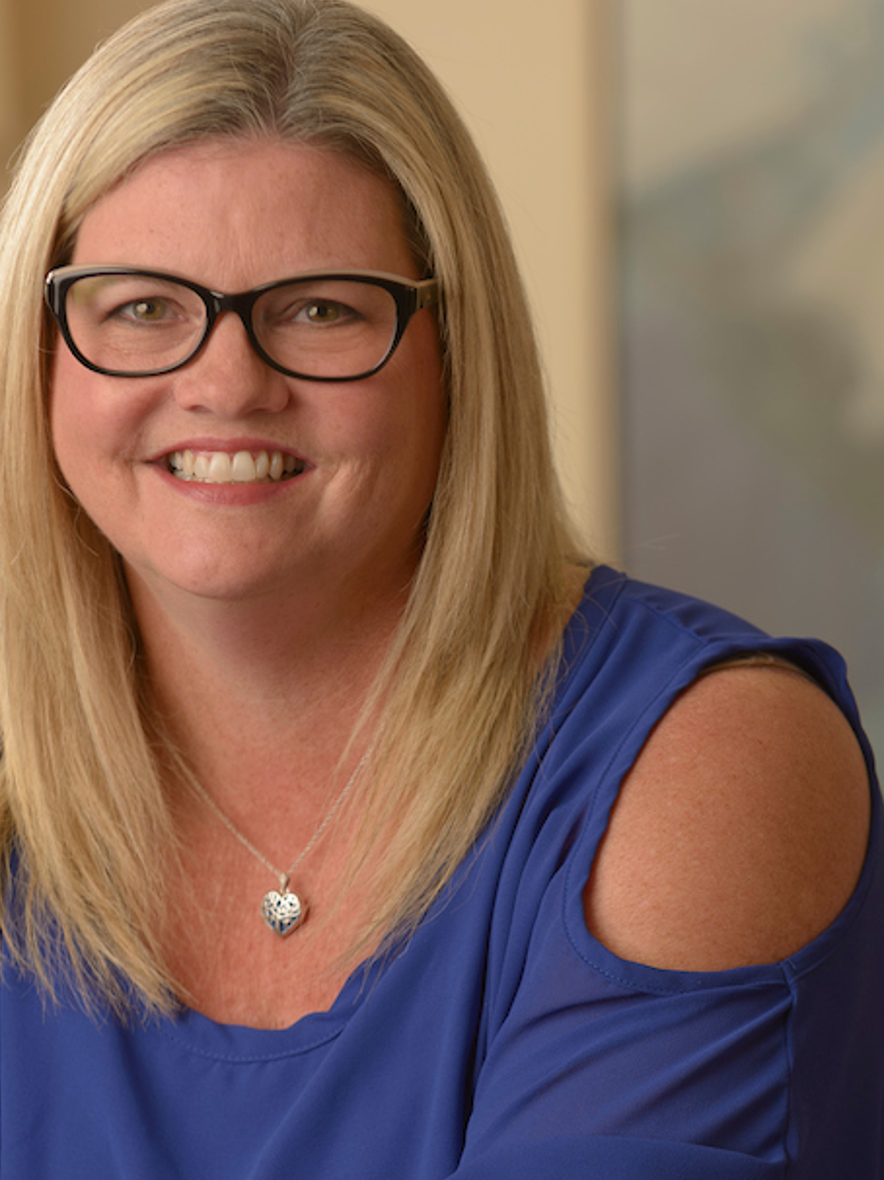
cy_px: 927
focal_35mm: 238
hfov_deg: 6.2
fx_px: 8110
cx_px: 376
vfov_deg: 8.3
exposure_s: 1/160
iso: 100
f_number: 4
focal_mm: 125
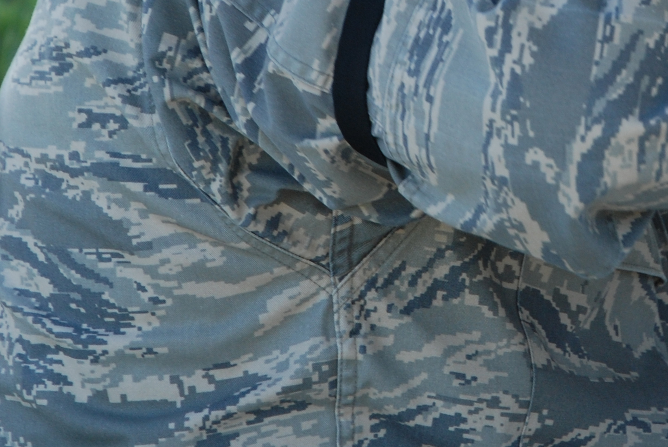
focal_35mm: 226
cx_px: 603
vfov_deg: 6.1
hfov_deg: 9.1
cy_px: -73
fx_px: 4198
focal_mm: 56
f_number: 4.5
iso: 200
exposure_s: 1/200
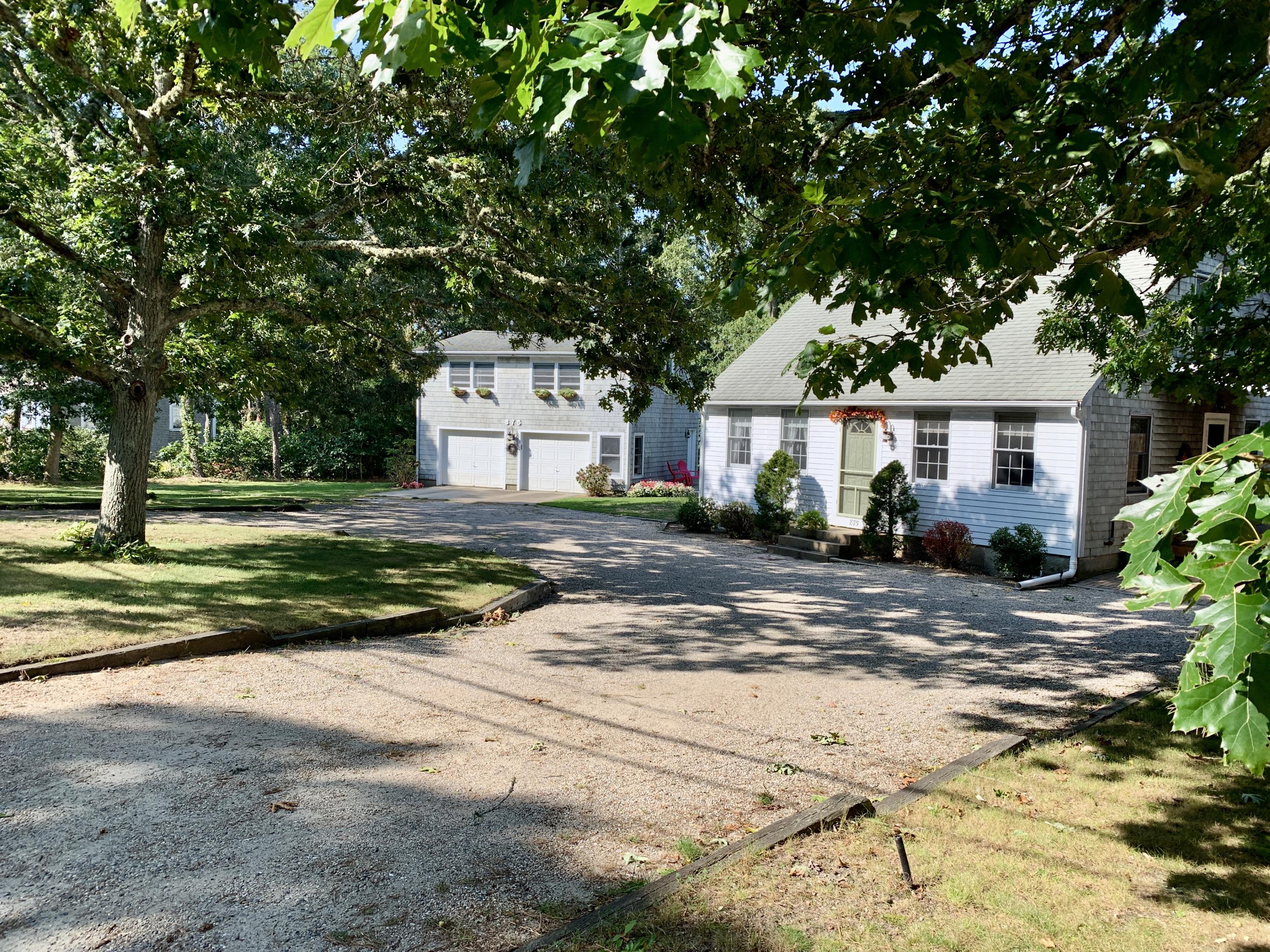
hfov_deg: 67.3
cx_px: 635
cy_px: 476
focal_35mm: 26
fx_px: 954
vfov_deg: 53.1
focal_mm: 4.25
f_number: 1.8
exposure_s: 1/911
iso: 25
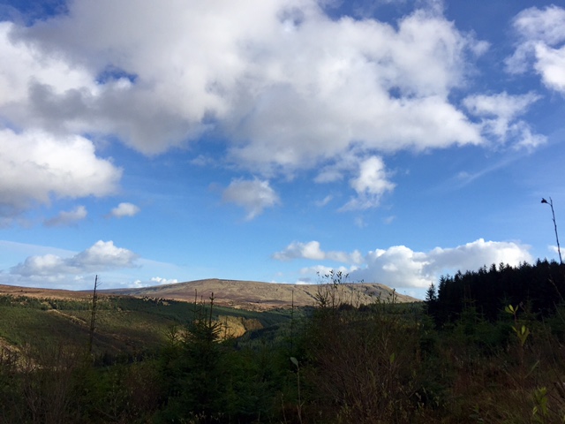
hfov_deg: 61.7
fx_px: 473
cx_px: 282
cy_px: 212
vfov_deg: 48.2
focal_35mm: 29
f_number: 2.2
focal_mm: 4.15
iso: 32
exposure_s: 1/2475
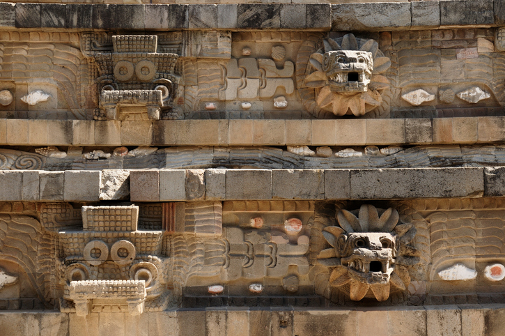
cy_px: 168
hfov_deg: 28.1
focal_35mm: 72
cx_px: 252
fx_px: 1009
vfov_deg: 18.9
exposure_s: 1/90
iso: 200
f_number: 6.7
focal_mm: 48
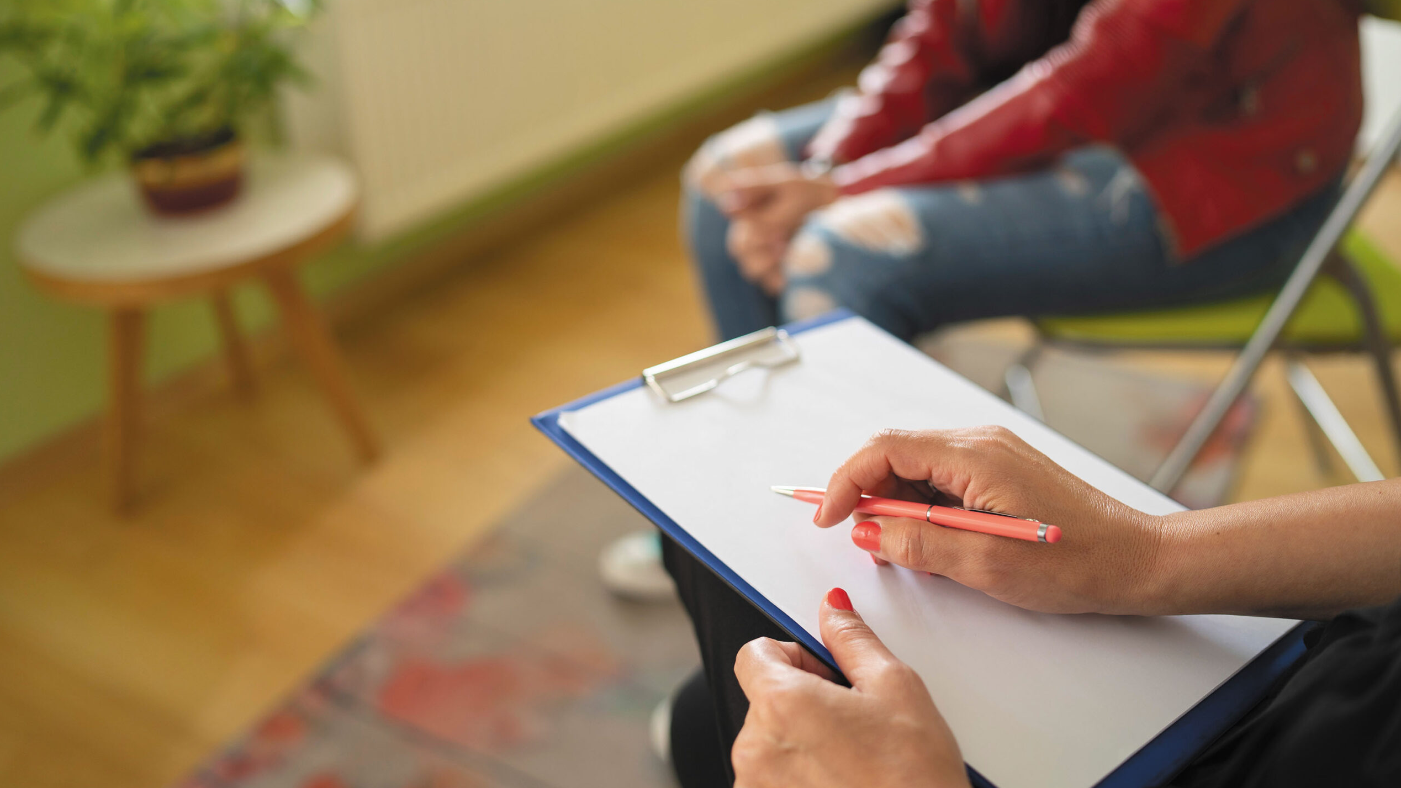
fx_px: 1374
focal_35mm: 37
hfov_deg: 54.0
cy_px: 340
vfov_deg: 31.9
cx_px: 700
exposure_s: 1/125
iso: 320
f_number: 2.2
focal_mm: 35
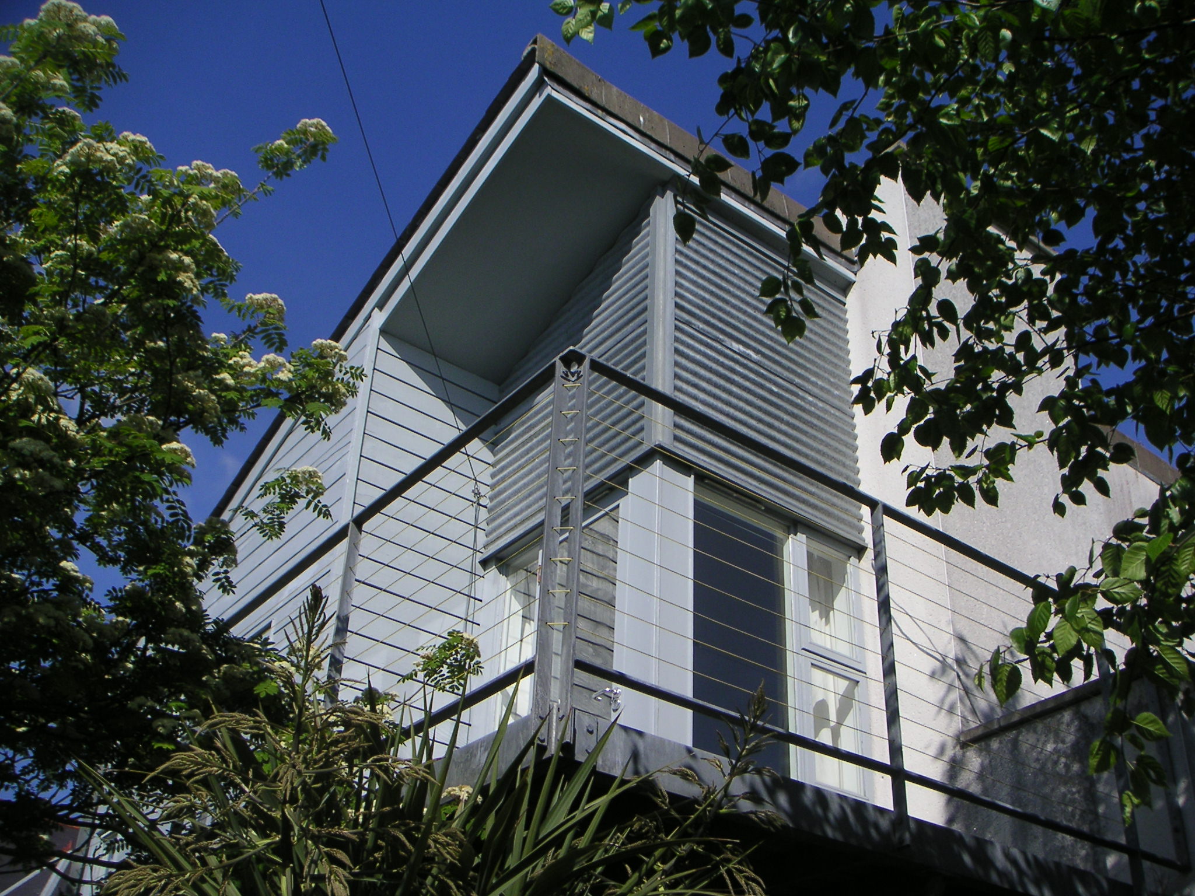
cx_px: 598
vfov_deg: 37.7
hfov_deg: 49.0
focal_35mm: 38
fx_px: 1312
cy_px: 448
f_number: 6.7
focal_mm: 6
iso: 50
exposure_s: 1/250
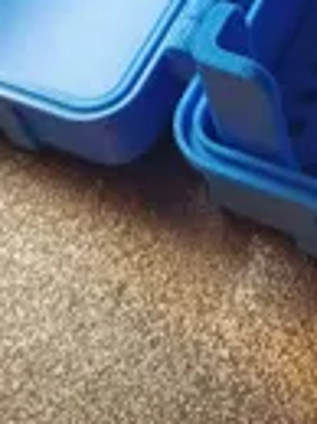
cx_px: 268
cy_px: -85
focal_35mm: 77
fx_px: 943
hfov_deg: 18.8
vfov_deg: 23.2
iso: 1600
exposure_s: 1/15
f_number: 1.8
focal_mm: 4.6
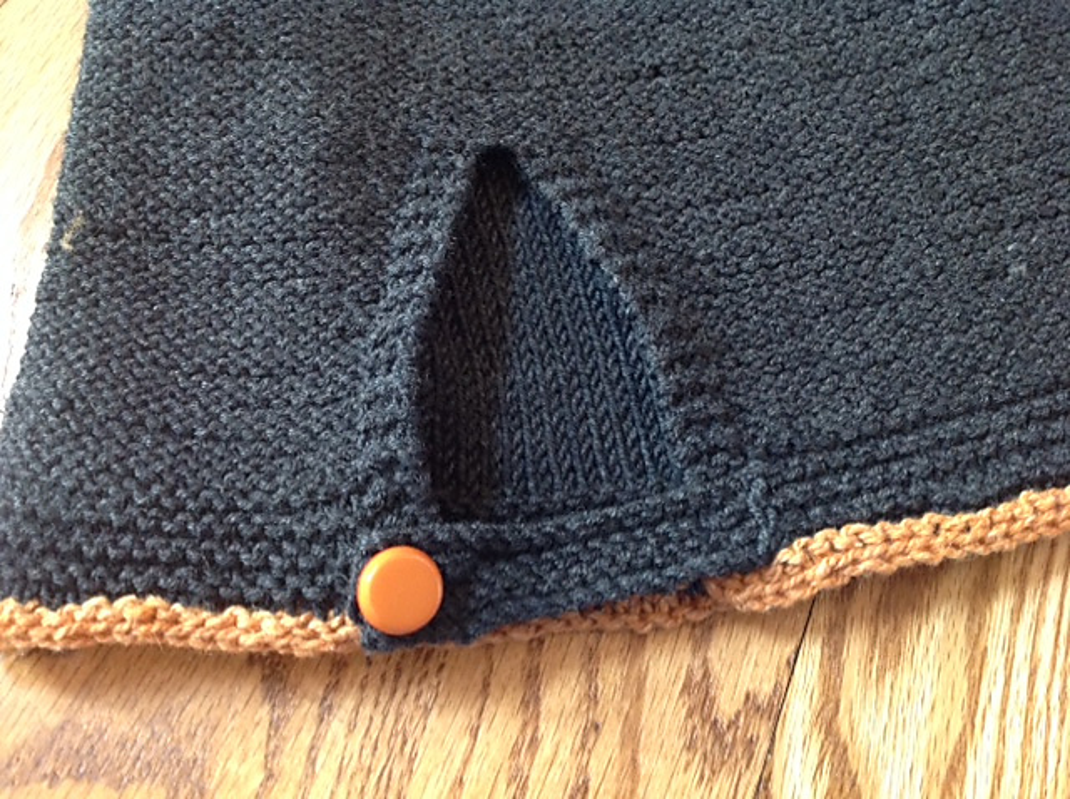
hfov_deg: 52.7
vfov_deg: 40.6
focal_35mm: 35
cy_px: 400
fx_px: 1080
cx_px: 535
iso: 250
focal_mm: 4.28
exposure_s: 1/15
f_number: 2.4
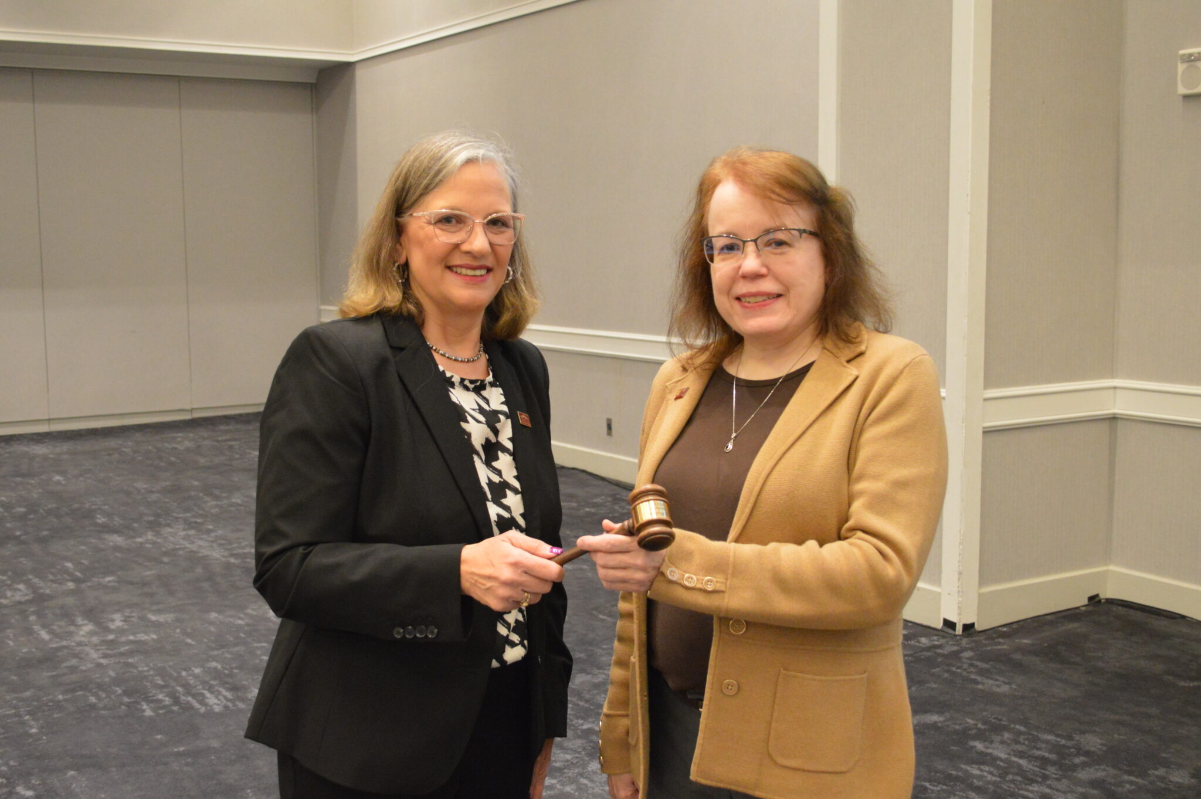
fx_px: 1400
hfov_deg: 46.4
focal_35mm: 42
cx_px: 600
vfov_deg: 31.8
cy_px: 400
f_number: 4.5
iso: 3200
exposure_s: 1/50
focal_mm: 28
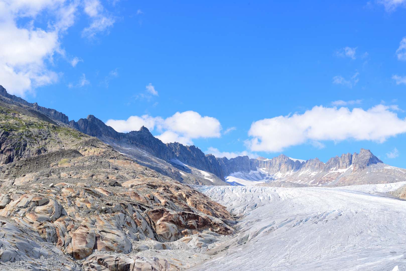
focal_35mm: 50
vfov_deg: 27.0
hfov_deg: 39.6
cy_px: 136
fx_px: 564
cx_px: 203
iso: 100
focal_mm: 50
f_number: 13
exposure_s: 1/100
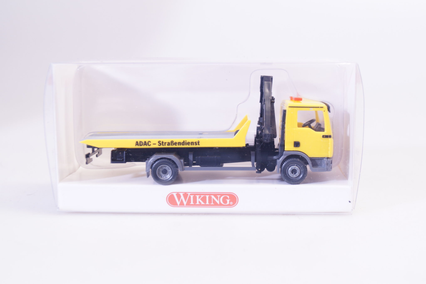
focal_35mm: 52
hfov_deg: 37.9
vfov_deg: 25.7
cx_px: 213
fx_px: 621
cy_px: 142
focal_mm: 35
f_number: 6.3
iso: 200
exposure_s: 1/13
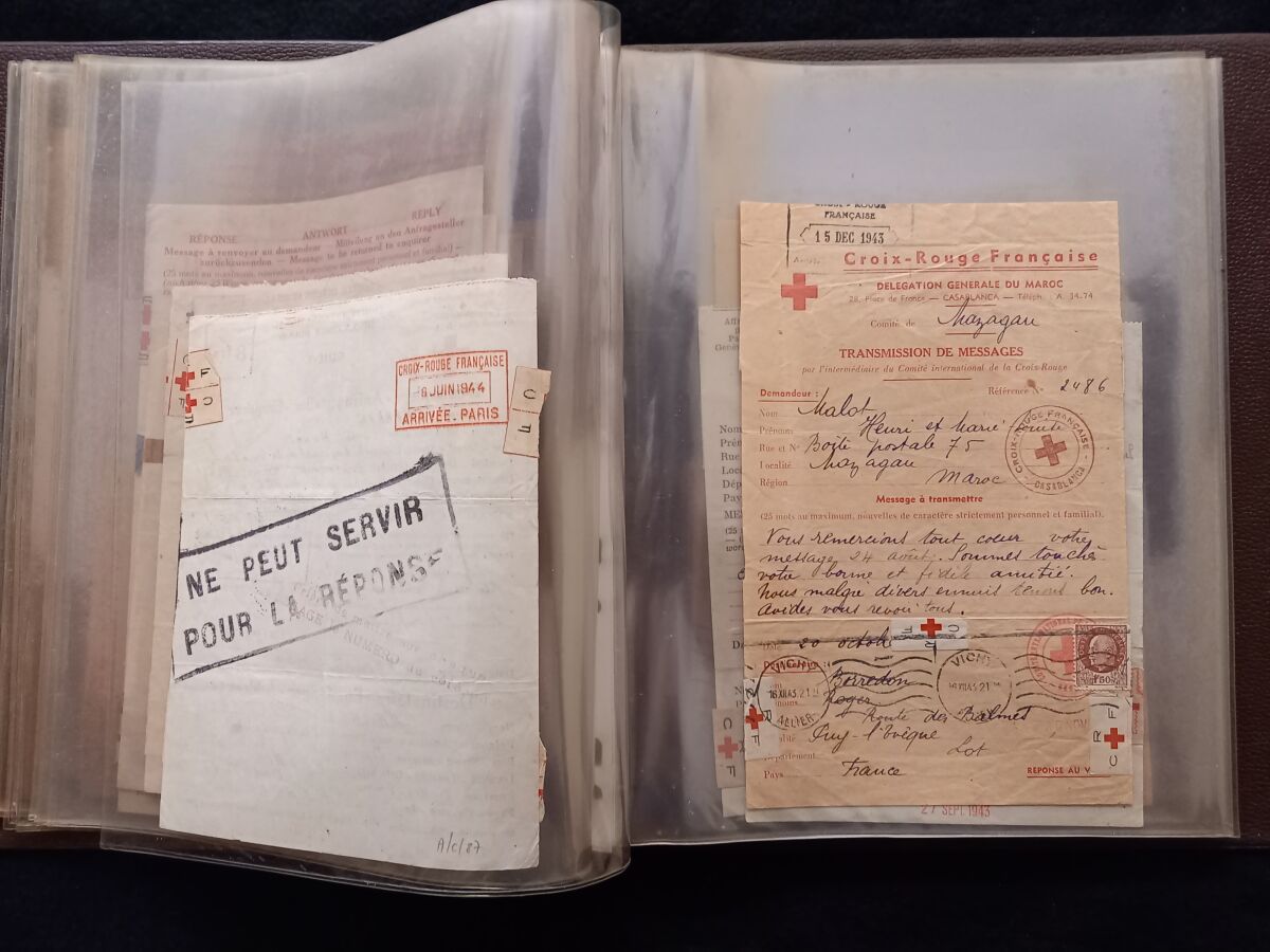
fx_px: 917
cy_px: 476
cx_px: 635
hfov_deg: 69.4
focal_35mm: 25
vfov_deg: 54.9
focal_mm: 4.65
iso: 500
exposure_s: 1/25
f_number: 1.8
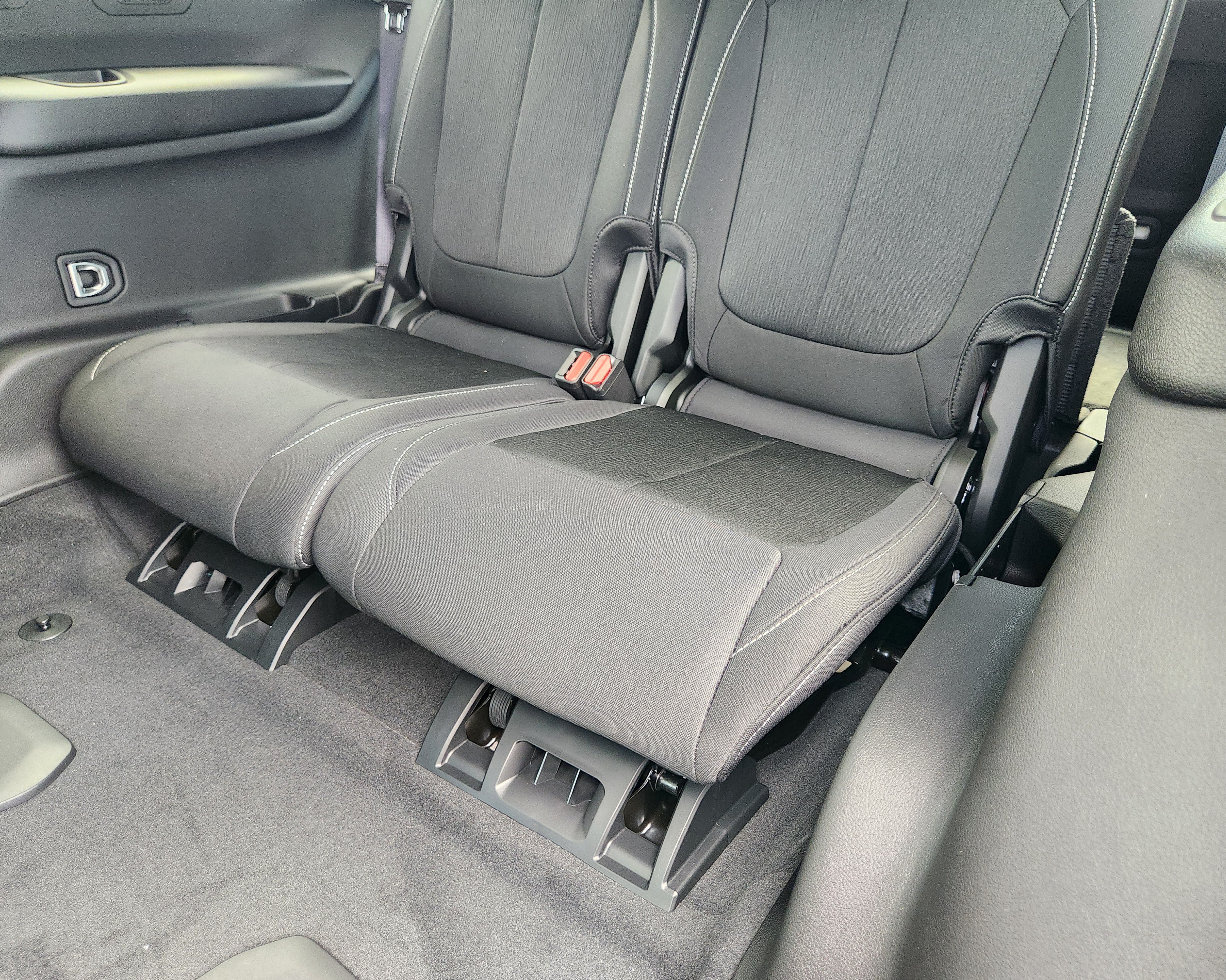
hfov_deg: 70.2
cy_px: 490
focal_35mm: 24
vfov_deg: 58.8
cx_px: 647
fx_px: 871
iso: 640
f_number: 1.8
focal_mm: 5.4
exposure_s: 1/120
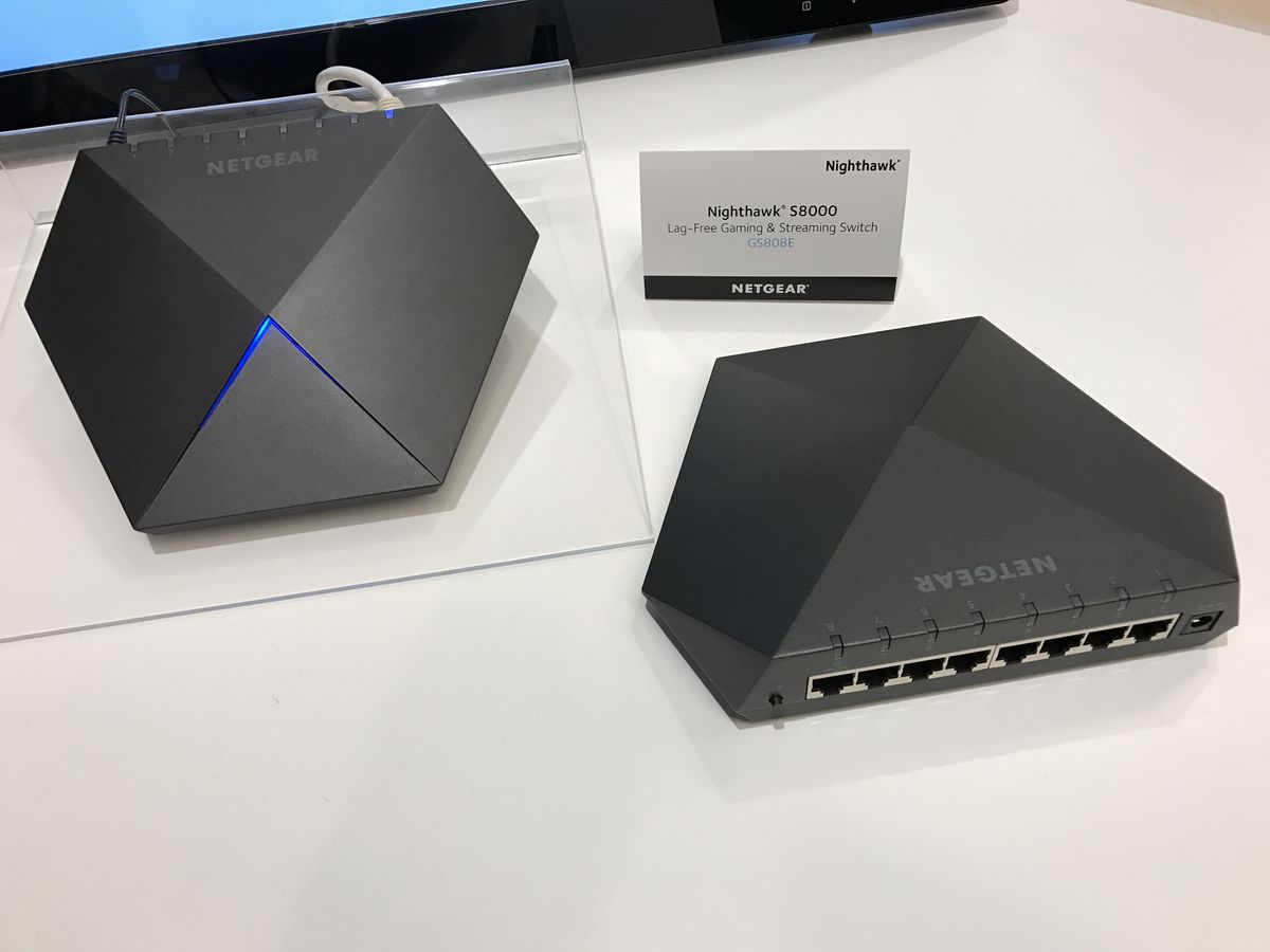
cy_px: 476
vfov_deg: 49.7
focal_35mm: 28
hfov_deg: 63.4
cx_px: 635
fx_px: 1027
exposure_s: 1/40
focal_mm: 3.99
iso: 25
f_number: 1.8
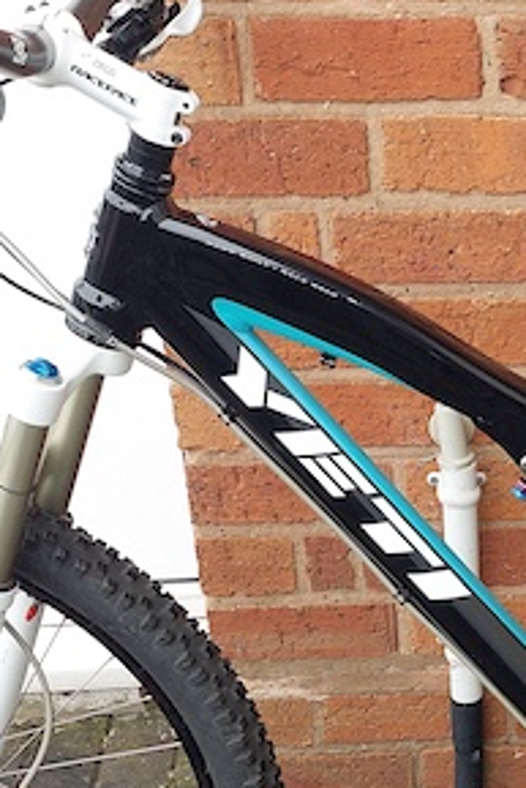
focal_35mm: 72
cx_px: 559
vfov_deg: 27.1
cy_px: 701
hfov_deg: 18.3
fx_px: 1576
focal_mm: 5.23
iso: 125
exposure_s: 1/100
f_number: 1.8
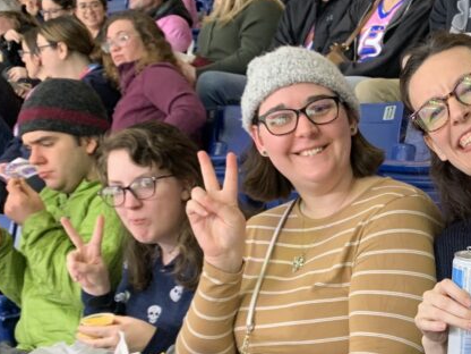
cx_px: 460
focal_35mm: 64
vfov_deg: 22.6
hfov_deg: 28.6
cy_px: 283
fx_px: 871
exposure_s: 1/45
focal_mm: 4.25
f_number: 1.8
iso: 125
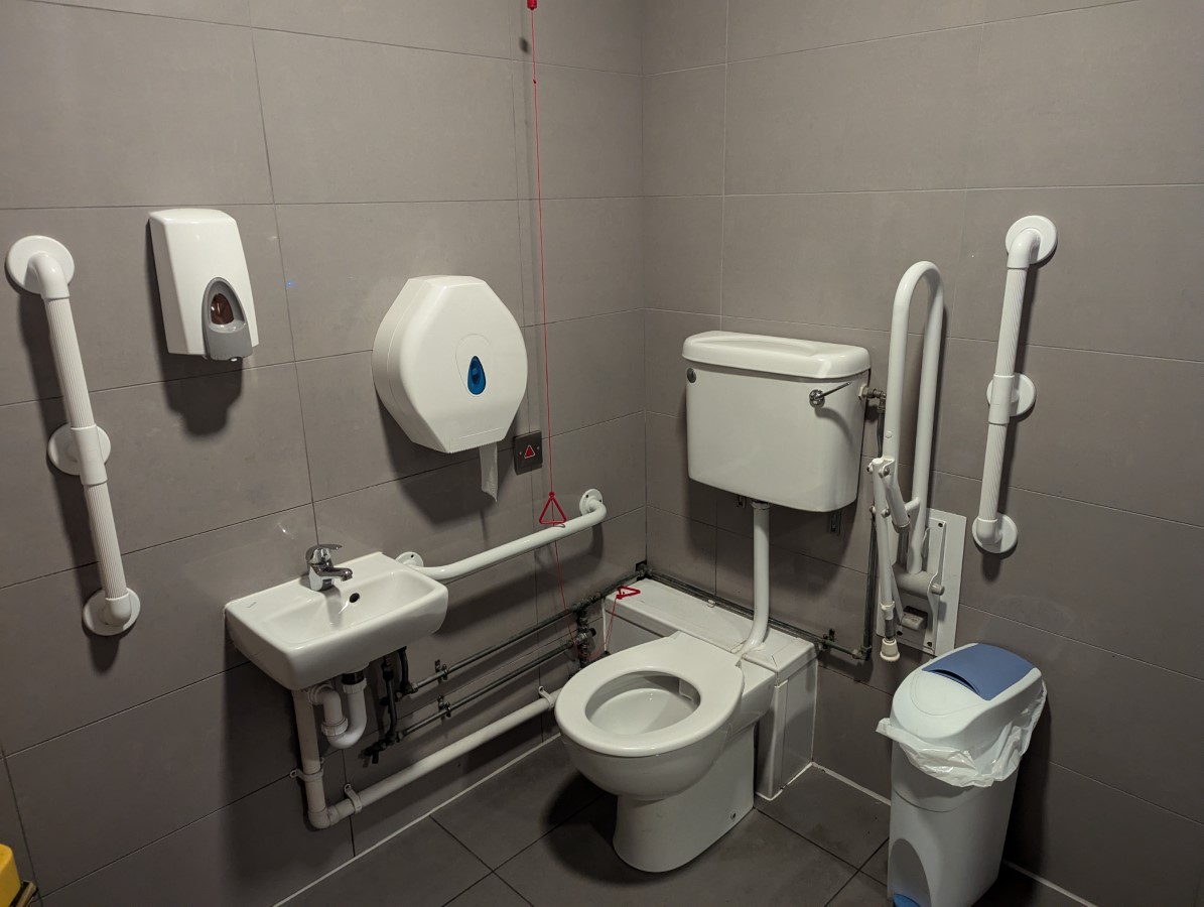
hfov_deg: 71.5
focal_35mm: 24
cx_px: 602
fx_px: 836
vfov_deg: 56.9
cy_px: 454
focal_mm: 6.81
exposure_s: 1/23.8
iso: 785
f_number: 1.85
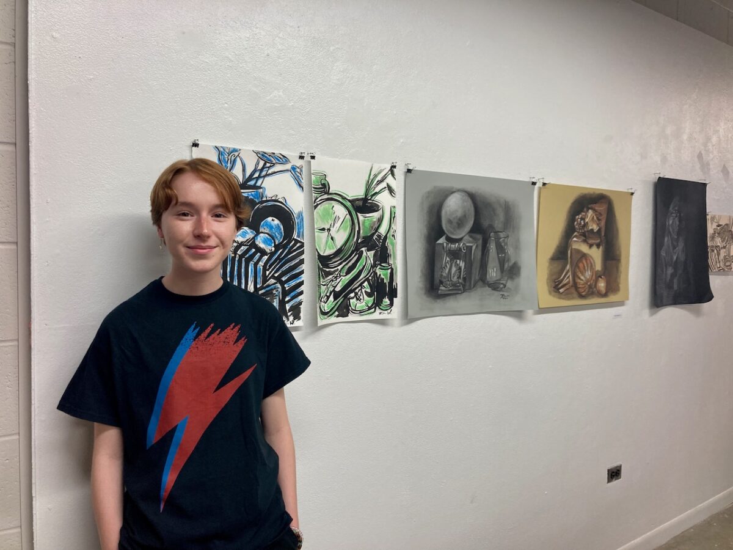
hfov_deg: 63.4
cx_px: 366
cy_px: 275
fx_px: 593
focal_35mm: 28
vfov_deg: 49.7
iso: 64
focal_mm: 3.99
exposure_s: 1/63
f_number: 1.8
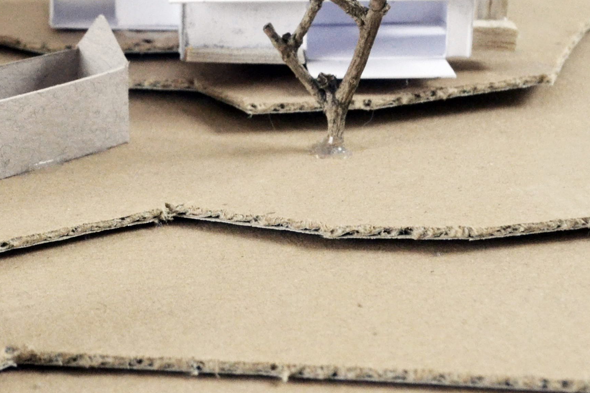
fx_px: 1704
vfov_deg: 13.0
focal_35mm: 104
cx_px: 57
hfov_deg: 19.3
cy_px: -16
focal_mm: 26
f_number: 11
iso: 1600
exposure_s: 1/30
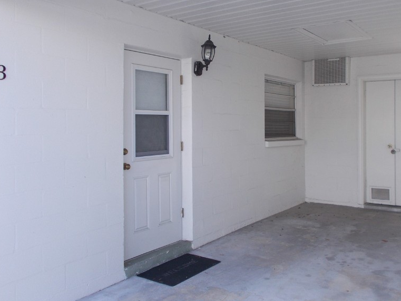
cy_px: 121
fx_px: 406
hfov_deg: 52.5
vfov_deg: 40.5
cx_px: 220
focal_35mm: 35
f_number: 3.2
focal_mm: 4.6
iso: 80
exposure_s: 1/125
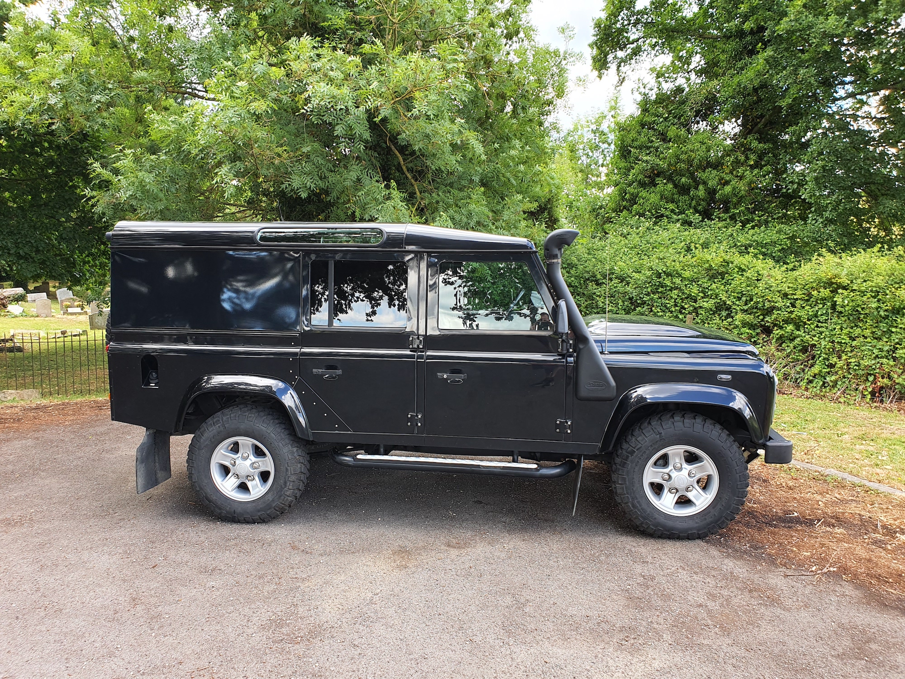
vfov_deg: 53.1
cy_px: 340
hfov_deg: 67.3
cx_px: 452
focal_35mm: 26
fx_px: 680
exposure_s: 1/113
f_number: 2.4
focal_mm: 4.3
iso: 50
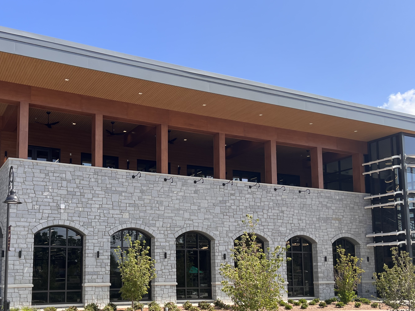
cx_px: 147
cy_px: 216
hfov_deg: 47.3
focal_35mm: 39
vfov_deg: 36.3
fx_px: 468
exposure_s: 1/2457
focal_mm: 5.7
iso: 50
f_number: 1.5
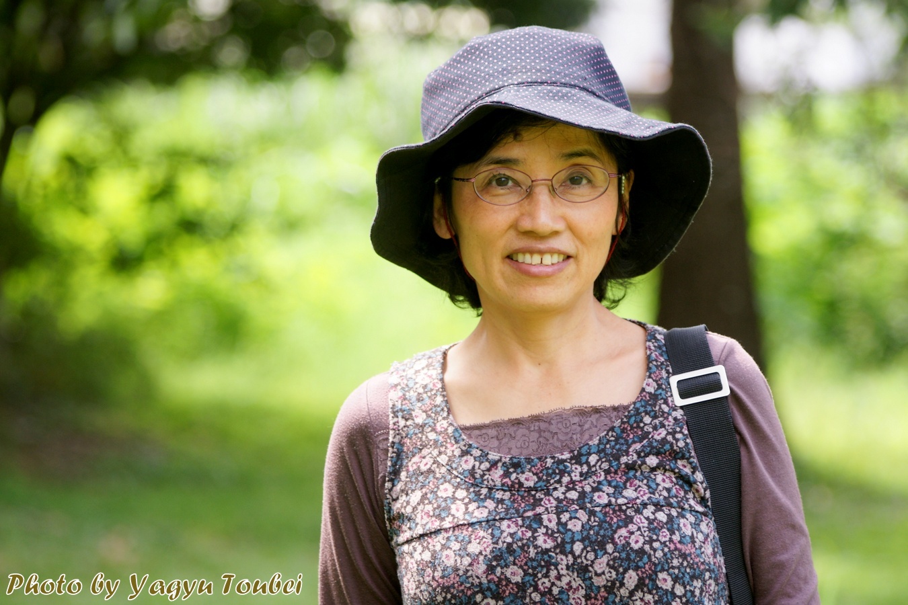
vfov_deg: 7.0
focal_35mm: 195
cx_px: 454
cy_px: 302
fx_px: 4918
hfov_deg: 10.5
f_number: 4.5
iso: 200
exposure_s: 1/200
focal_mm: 130
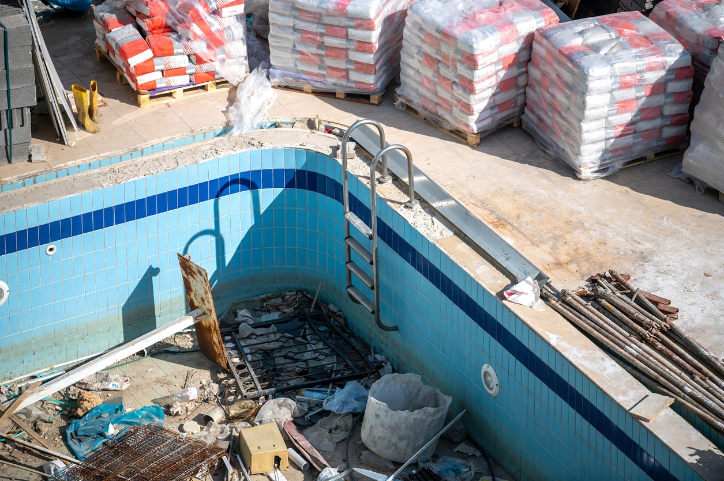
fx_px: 4019
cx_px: 362
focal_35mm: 200
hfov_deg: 10.3
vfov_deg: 6.9
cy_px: 240
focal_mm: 200
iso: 100
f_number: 2.8
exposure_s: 1/2500
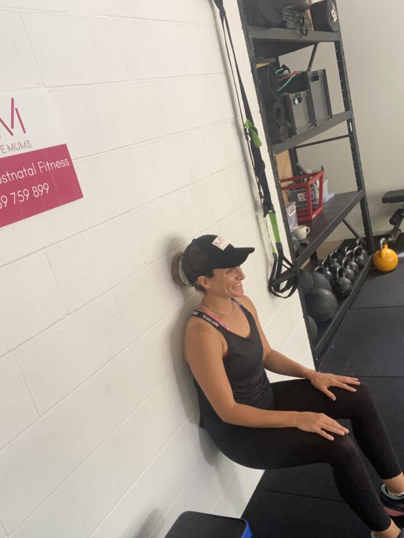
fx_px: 498
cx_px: 215
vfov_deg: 56.8
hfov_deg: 44.1
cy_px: 285
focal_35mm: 32
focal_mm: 2.71
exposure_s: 1/60
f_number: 2.2
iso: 125
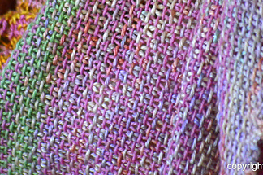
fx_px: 4326
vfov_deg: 2.3
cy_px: 9
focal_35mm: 593
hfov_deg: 3.5
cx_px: 104
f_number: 5.6
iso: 2500
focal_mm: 200
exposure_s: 1/125
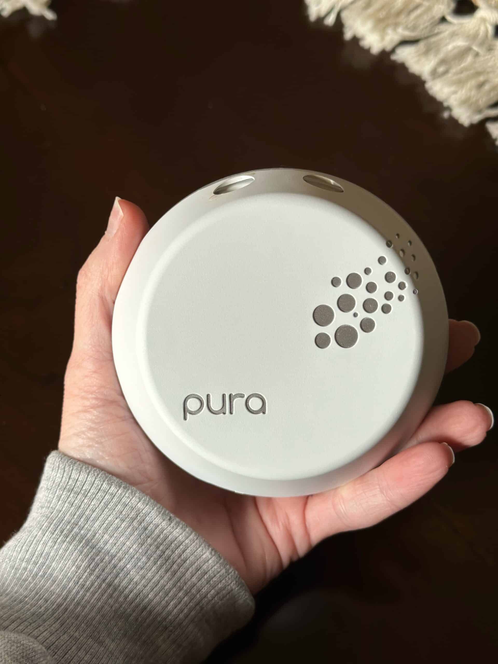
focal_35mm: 48
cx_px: 249
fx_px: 921
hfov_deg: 30.3
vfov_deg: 39.7
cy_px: 332
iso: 100
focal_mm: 6.86
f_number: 1.78
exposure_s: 1/60
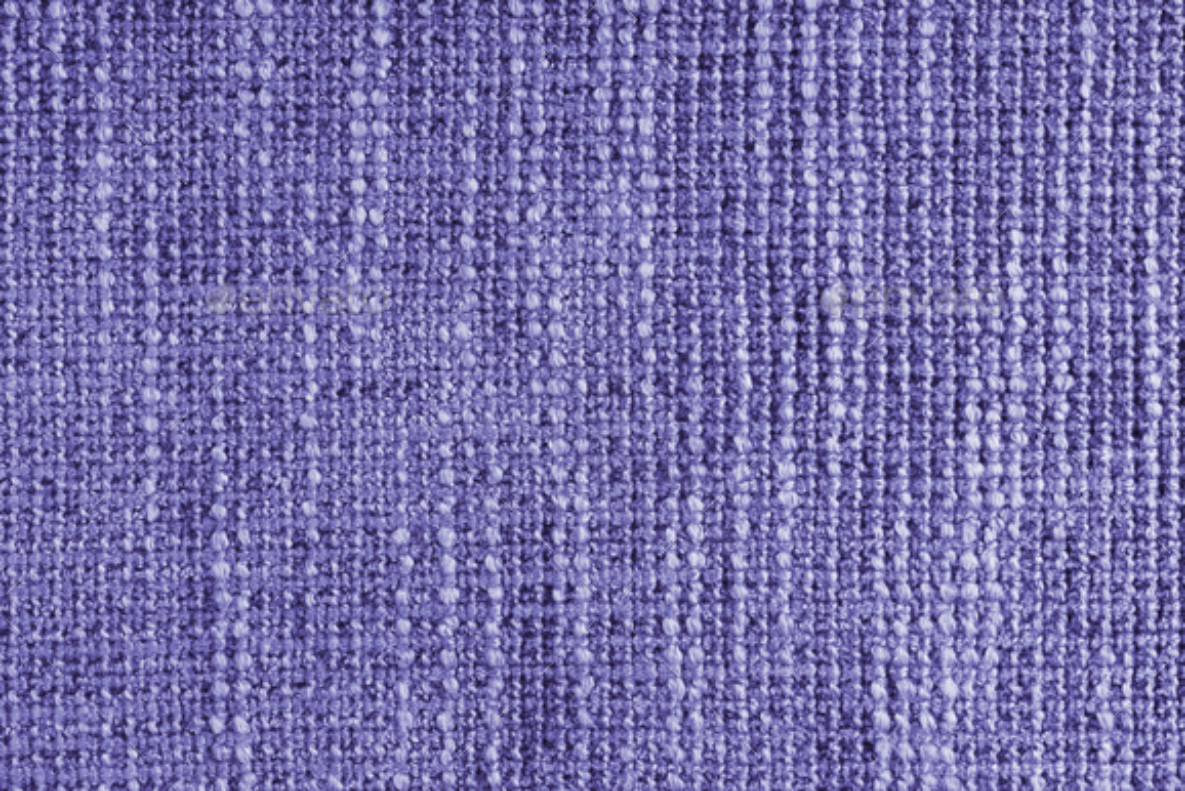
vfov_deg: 26.5
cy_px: 394
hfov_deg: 38.9
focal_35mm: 51
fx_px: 1680
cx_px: 599
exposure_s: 1/125
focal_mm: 50
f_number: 8
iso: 100
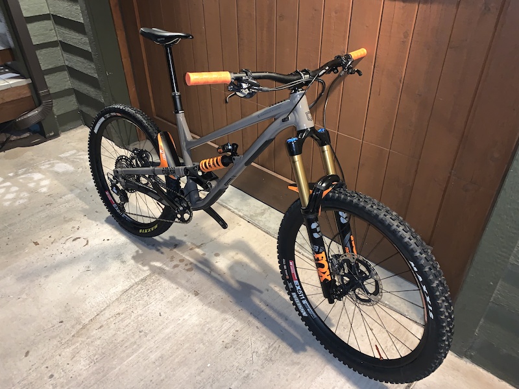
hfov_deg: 67.3
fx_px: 390
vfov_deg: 53.1
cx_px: 260
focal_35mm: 26
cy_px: 194
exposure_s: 1/5
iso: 200
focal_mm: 4.25
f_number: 1.8
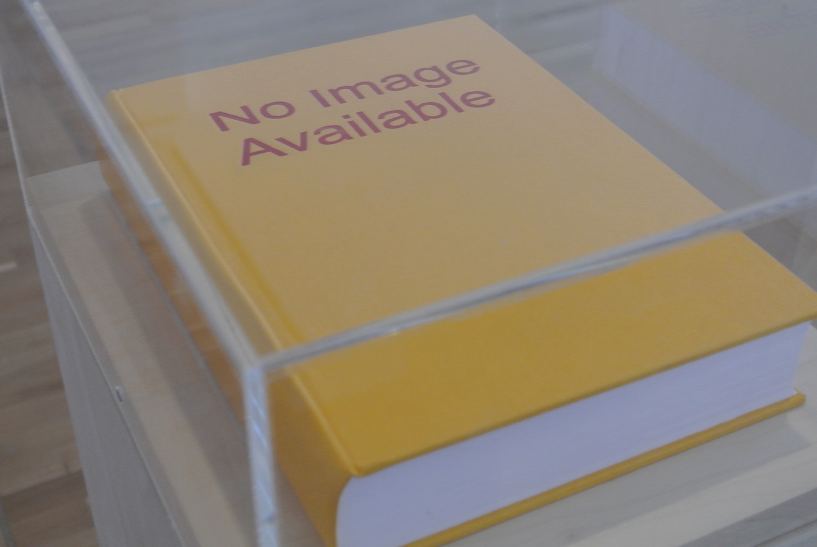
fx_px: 1227
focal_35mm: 54
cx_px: 408
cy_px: 274
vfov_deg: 25.1
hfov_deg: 36.8
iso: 800
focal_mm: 20.3
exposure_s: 1/40
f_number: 5
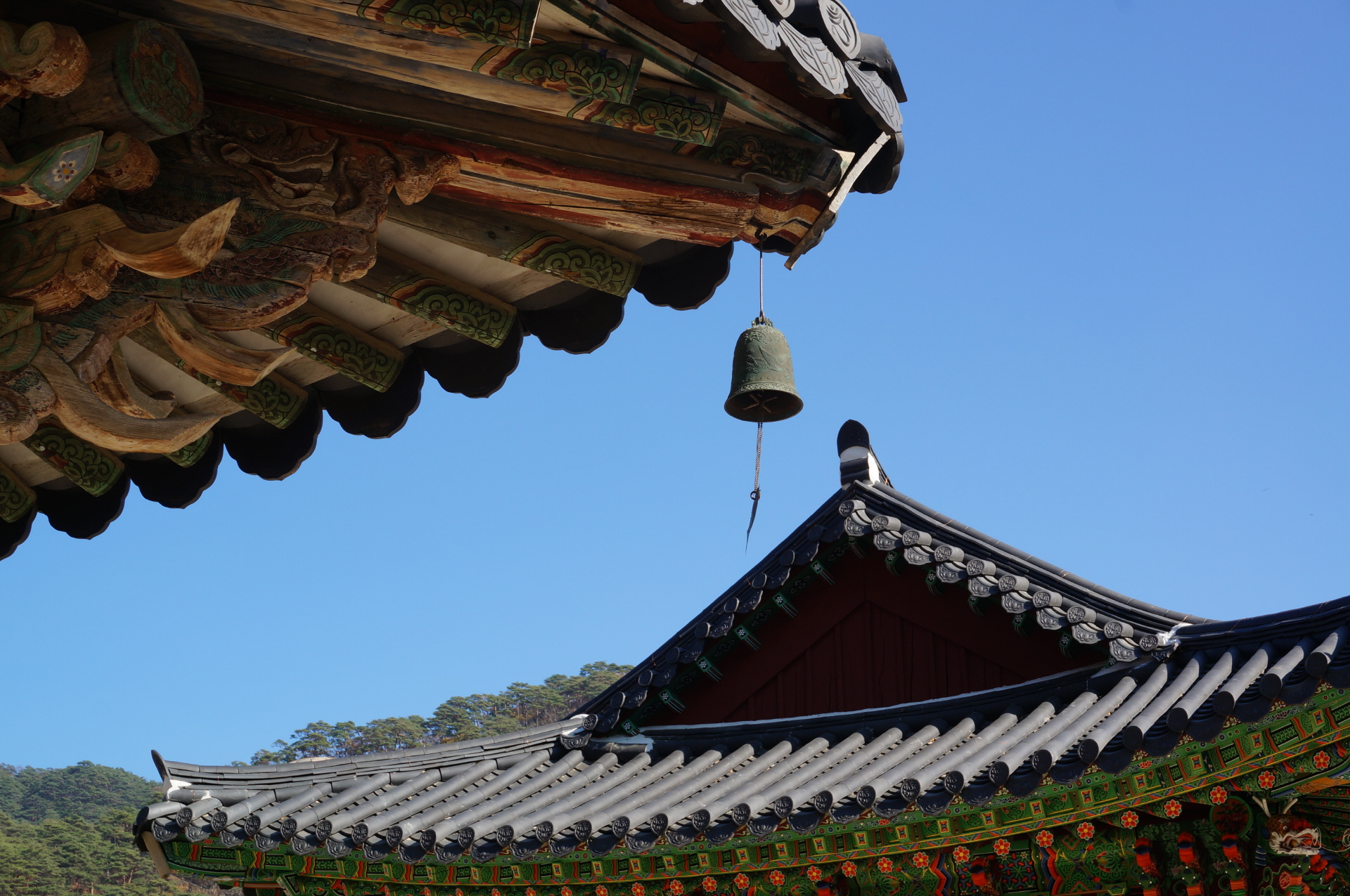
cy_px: 448
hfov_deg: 36.9
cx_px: 675
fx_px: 2022
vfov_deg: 25.0
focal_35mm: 54
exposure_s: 1/80
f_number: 11
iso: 100
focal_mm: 36
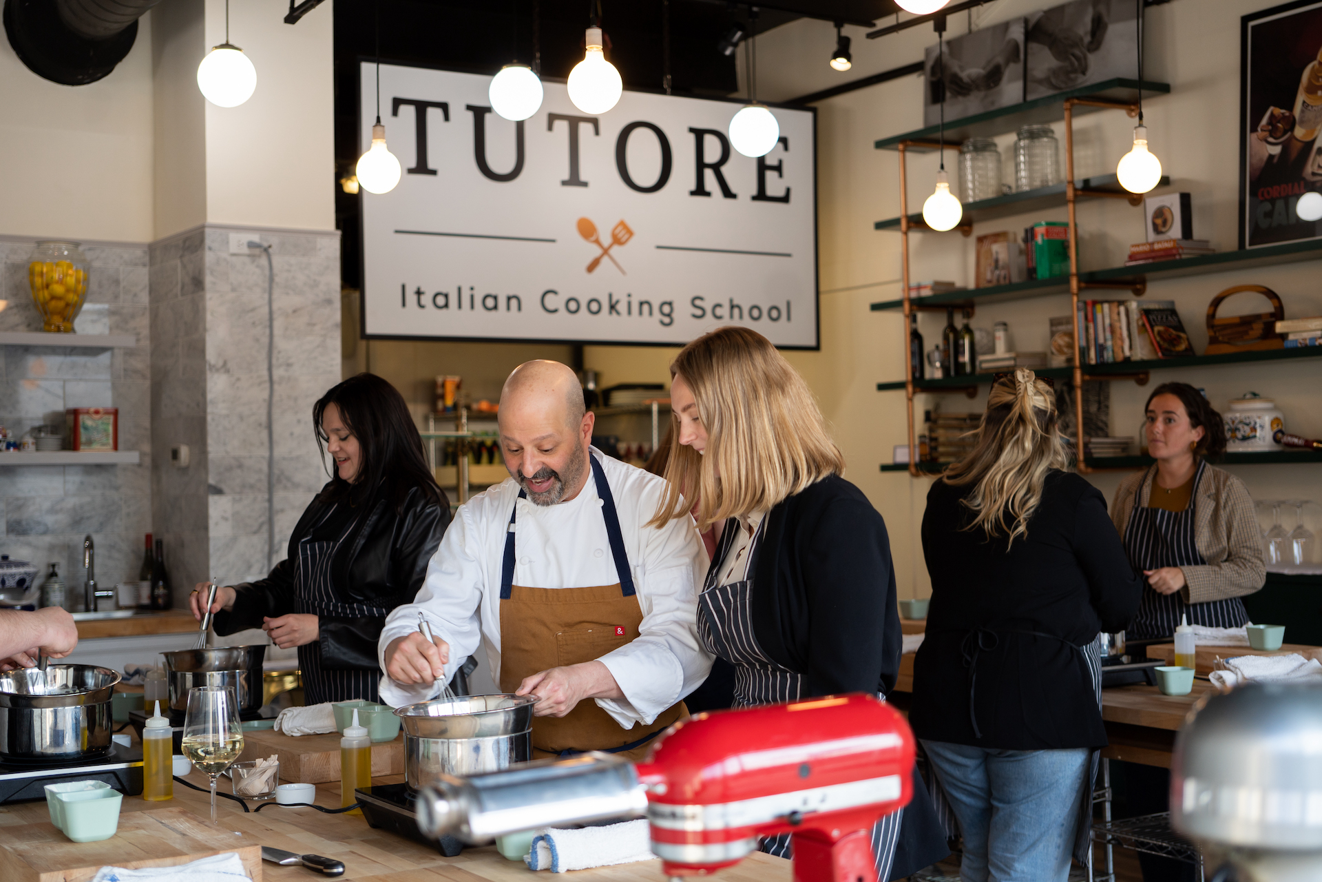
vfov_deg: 27.0
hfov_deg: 39.6
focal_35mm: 50
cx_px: 661
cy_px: 441
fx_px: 1836
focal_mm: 50
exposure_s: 1/125
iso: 250
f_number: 2.8
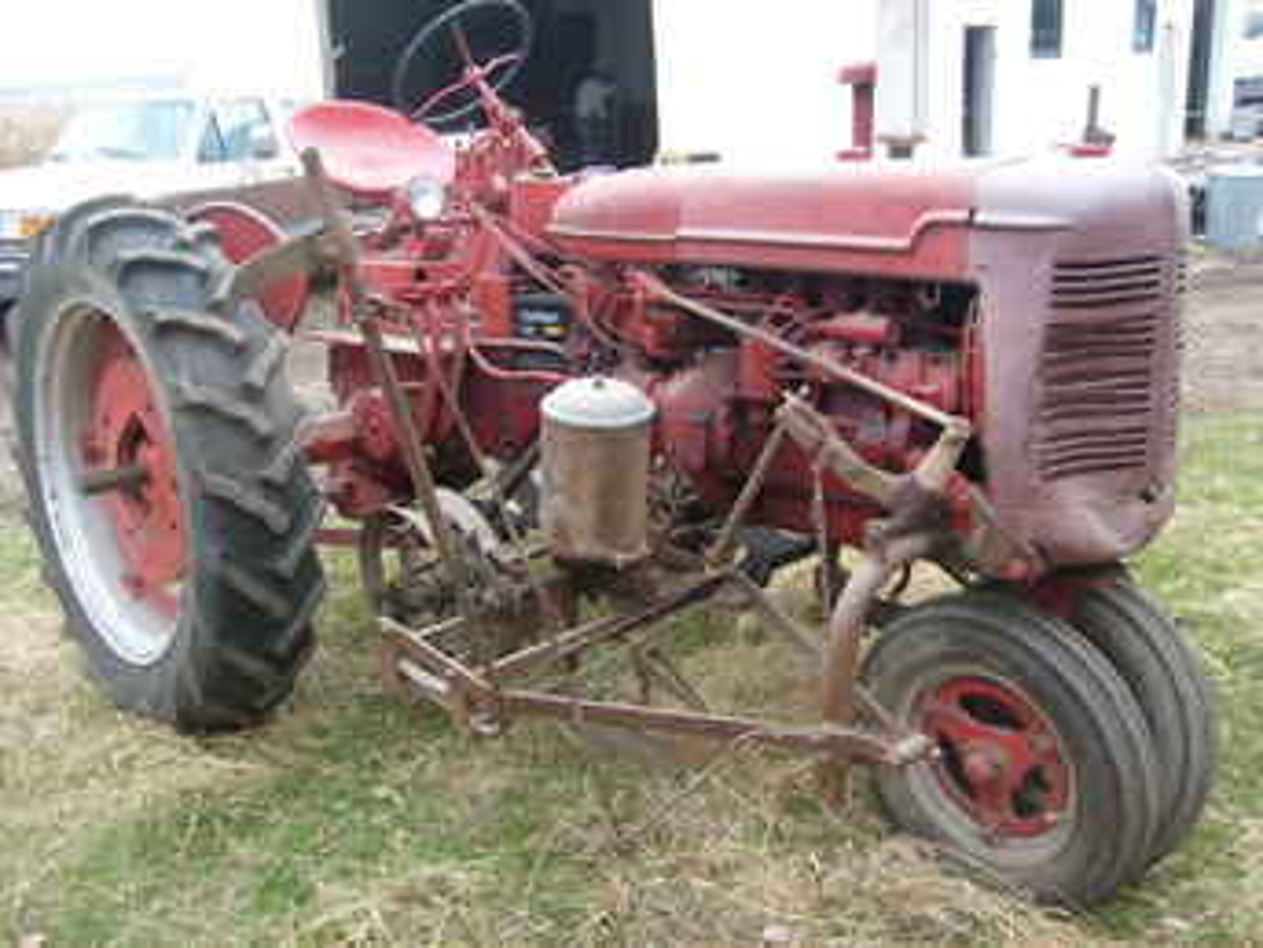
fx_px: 1277
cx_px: 632
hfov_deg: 52.6
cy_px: 474
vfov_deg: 40.7
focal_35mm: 35
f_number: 2.8
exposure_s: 1/90
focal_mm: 5.8
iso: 80
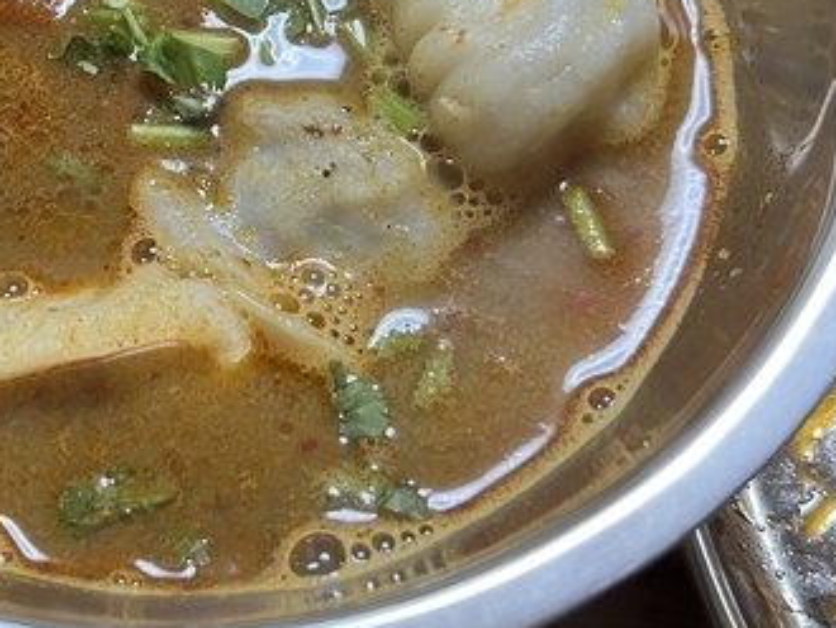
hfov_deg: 30.1
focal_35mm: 63
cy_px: 134
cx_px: 198
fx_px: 1523
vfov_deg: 23.0
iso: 100
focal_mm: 5.7
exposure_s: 1/50
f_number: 1.5
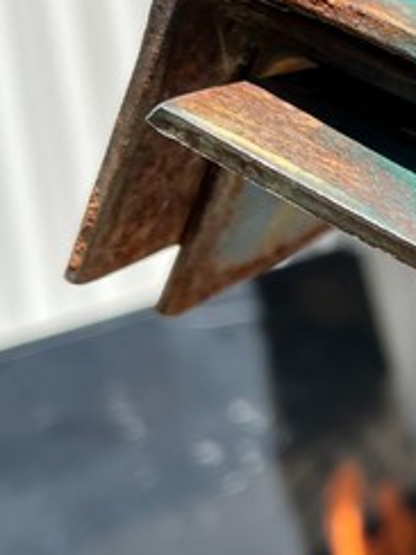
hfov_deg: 17.1
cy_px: 214
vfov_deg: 23.8
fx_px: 1314
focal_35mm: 82
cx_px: 516
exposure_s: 1/2179
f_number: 1.6
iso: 50
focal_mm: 5.1
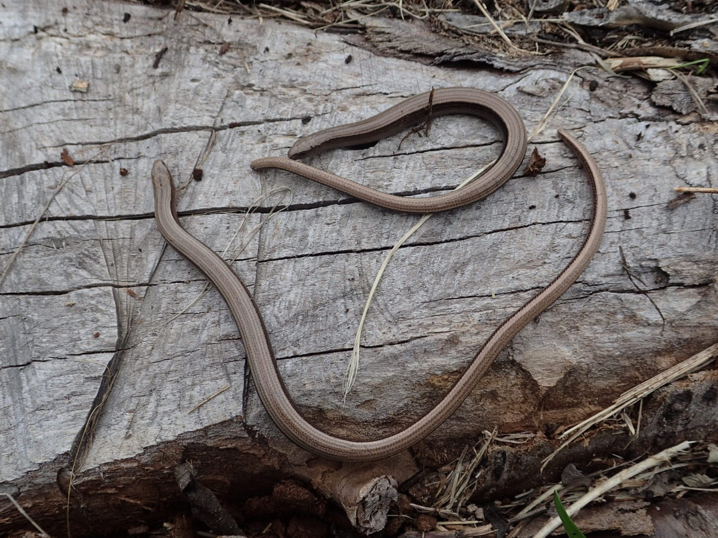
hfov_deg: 56.8
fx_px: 664
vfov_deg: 44.1
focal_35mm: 32
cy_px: 268
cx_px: 377
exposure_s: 1/160
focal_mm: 5.5
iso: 100
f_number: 3.2
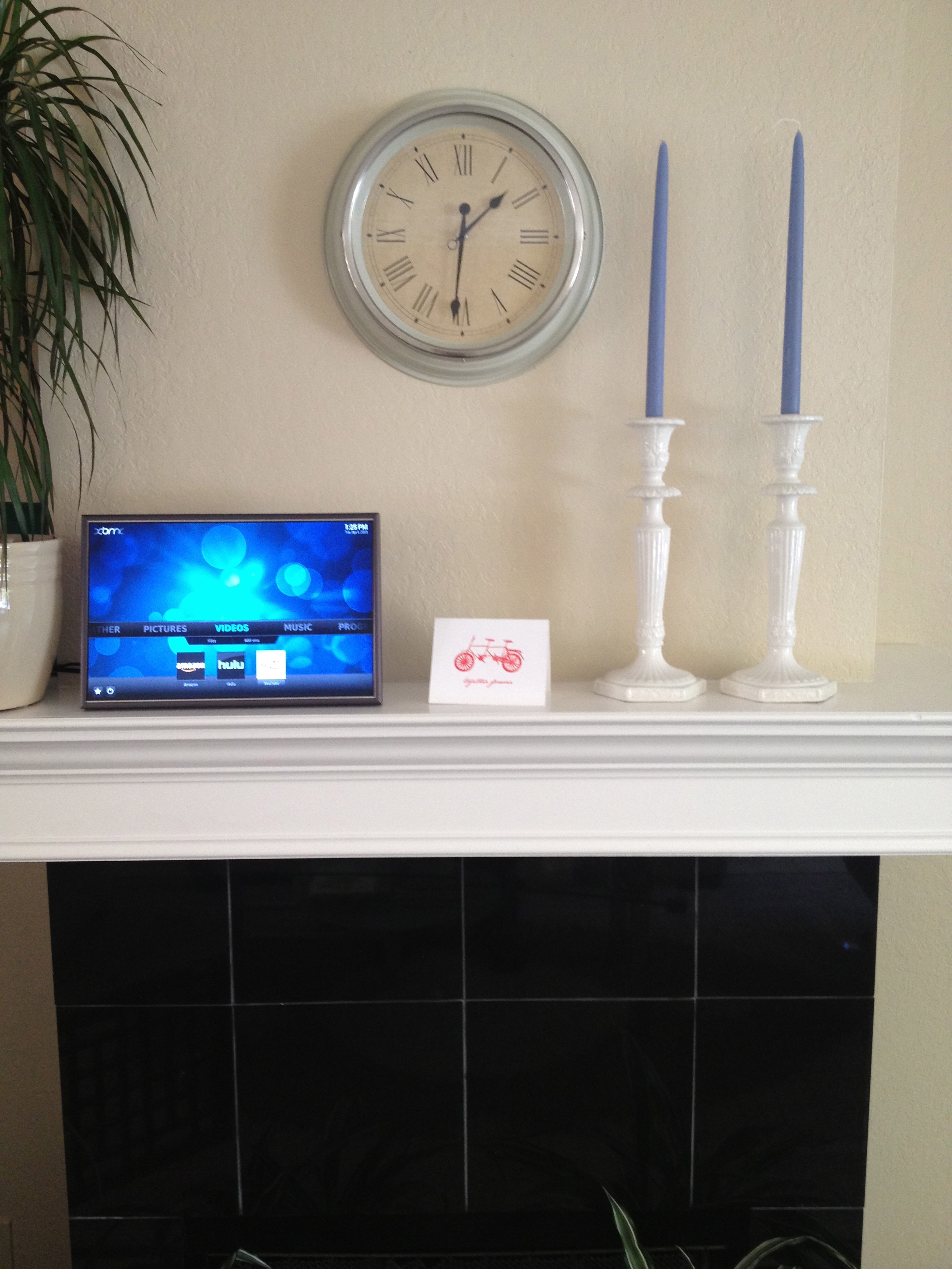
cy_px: 634
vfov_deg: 52.6
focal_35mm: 35
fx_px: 1283
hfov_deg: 40.7
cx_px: 476
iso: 160
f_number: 2.4
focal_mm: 4.28
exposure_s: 1/20
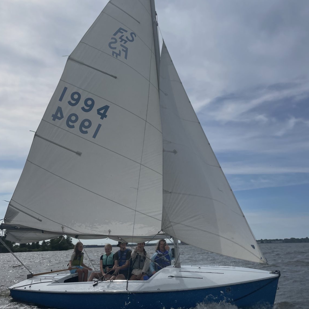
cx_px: 154
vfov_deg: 52.4
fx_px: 313
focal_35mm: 31
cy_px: 139
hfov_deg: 52.5
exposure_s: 1/13333
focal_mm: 4.2
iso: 32
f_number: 1.6
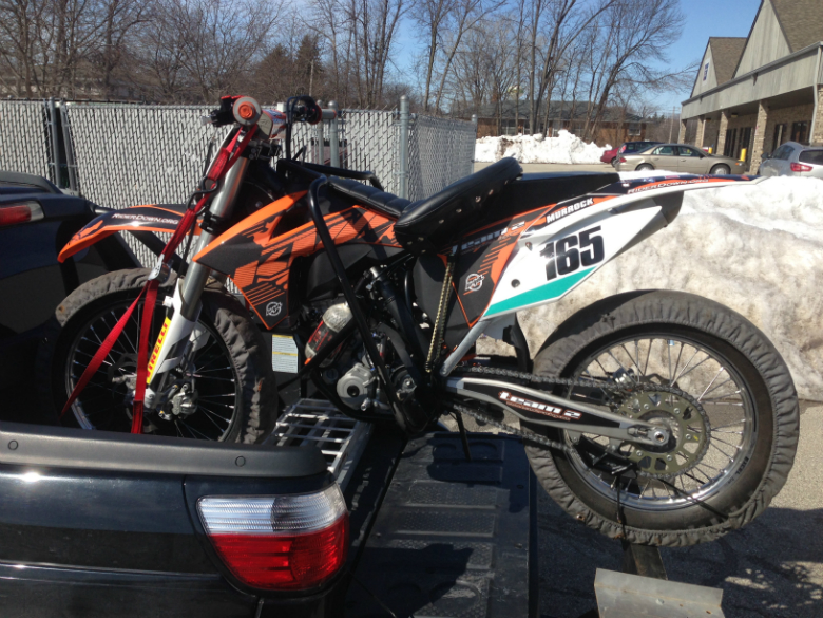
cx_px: 412
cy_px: 309
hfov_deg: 55.4
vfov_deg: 42.9
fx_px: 785
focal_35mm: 33
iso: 50
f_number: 2.4
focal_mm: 4.13
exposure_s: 1/1869
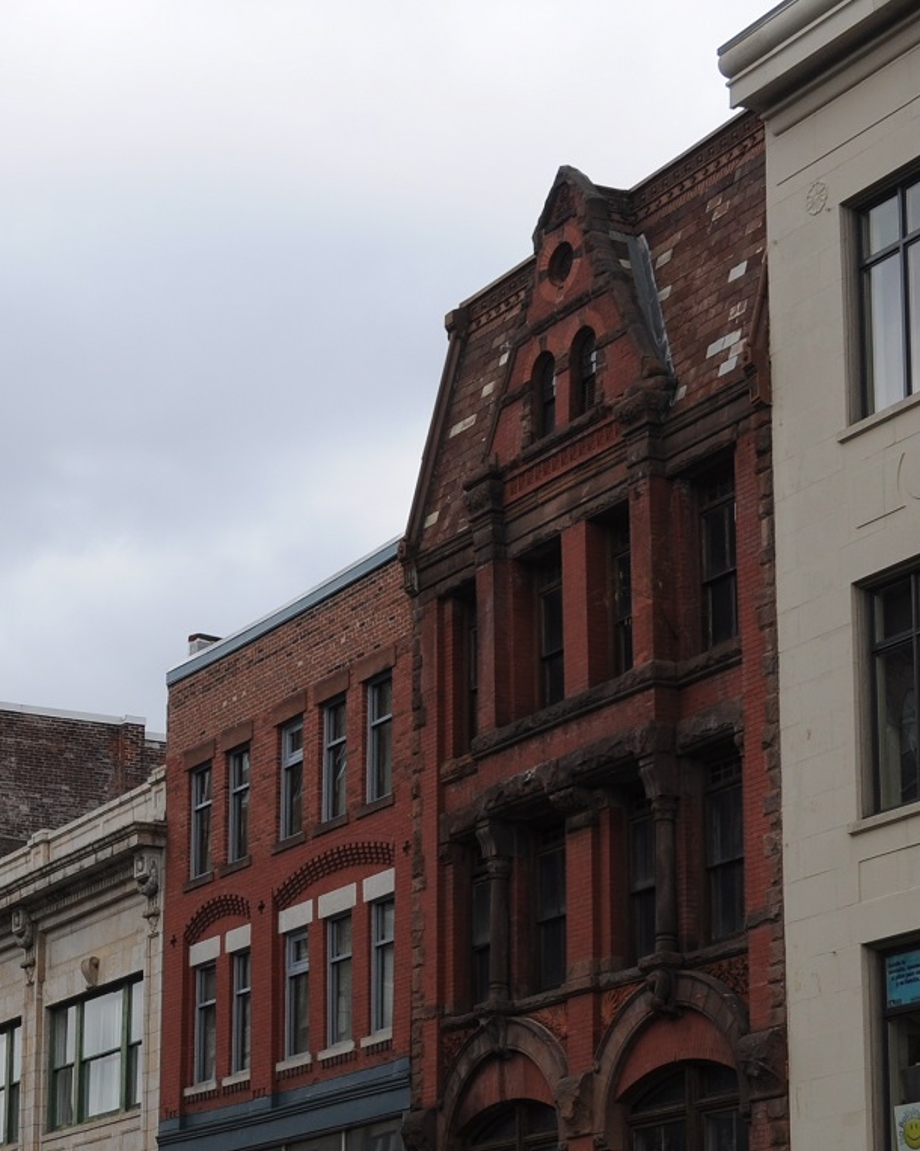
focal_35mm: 92
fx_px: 3133
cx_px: 2
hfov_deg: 16.4
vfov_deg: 20.6
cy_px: 910
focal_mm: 26
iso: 200
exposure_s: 1/250
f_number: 8
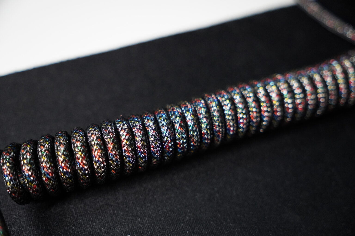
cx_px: 178
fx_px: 483
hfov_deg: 40.3
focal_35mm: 49
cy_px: 118
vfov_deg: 27.4
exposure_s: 1/80
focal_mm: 32.7
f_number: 2.8
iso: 3200
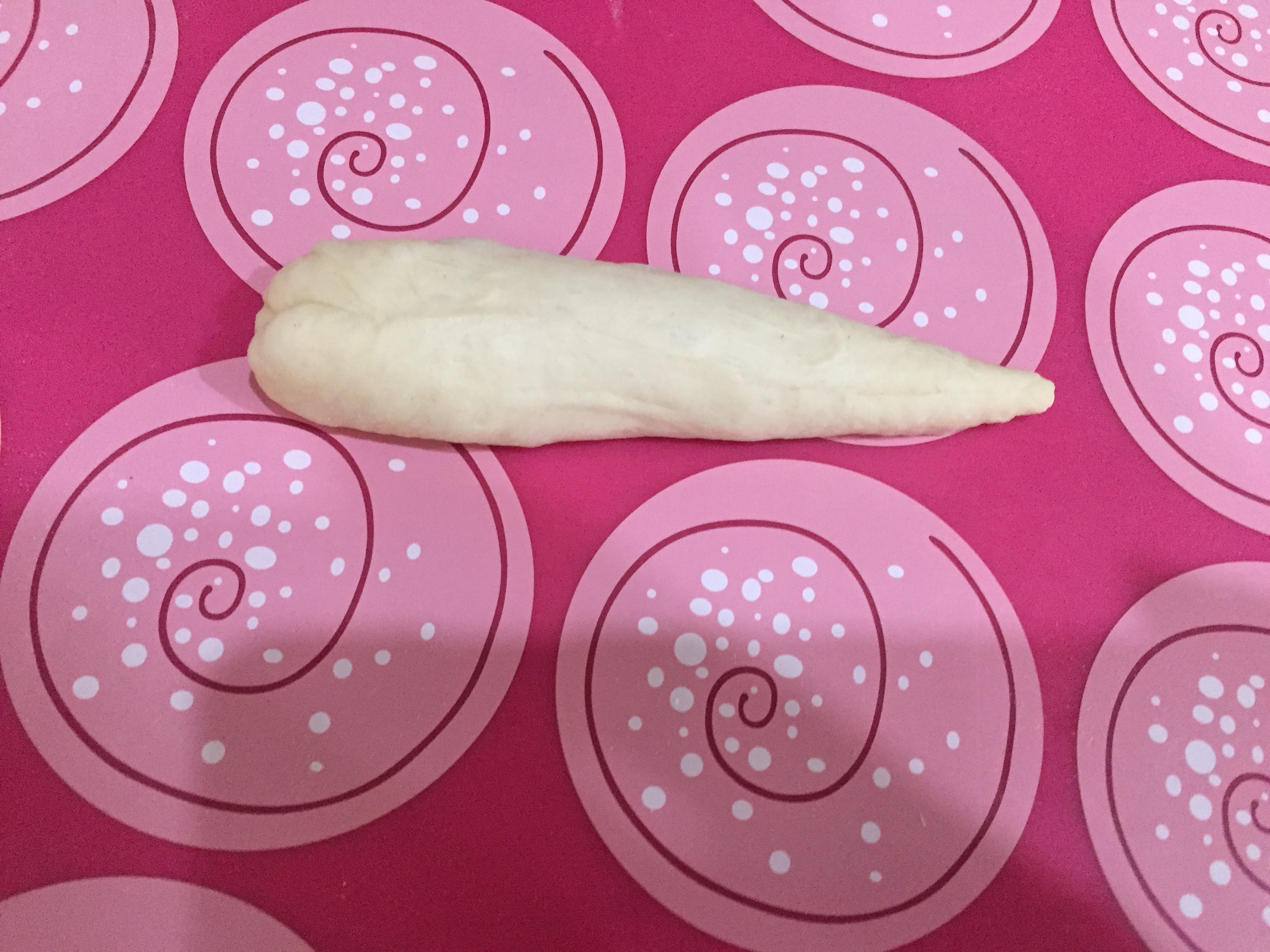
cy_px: 476
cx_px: 635
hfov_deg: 61.7
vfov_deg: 48.2
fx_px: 1064
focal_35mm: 29
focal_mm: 4.15
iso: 320
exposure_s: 1/17
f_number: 2.2
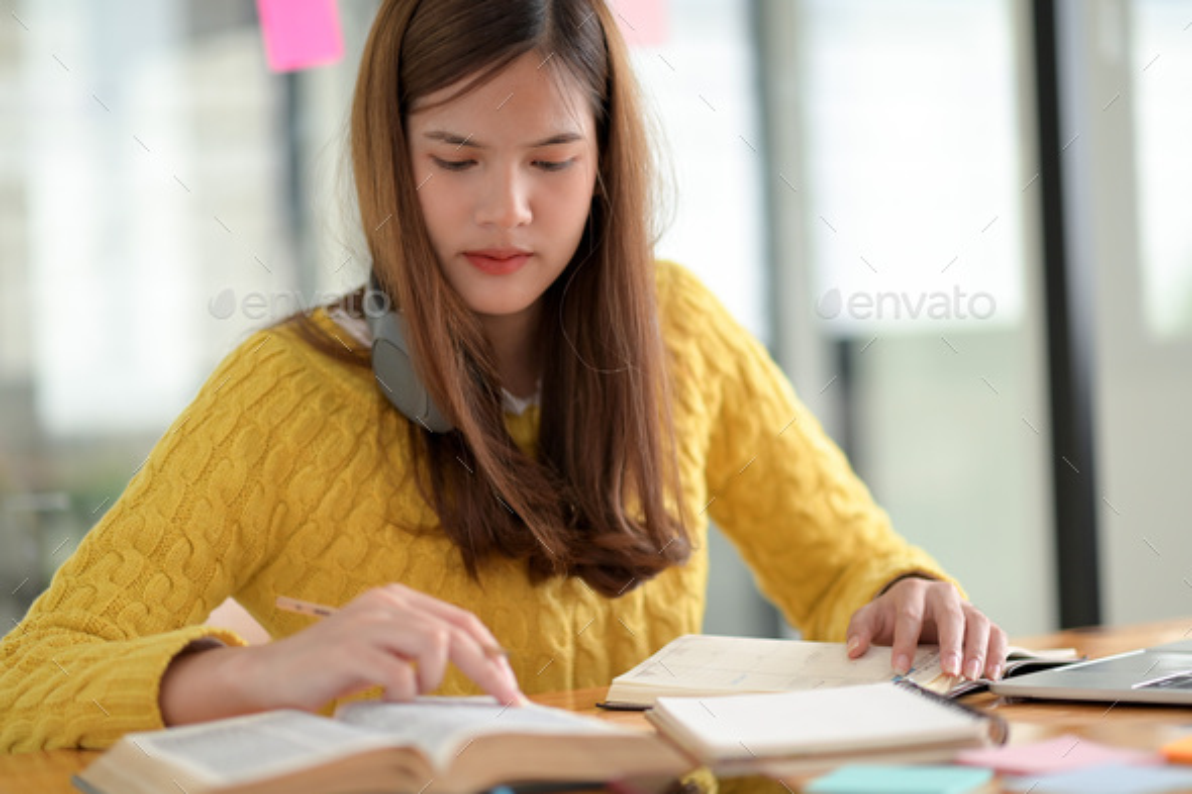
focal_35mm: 85
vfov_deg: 16.1
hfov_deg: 23.9
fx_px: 2813
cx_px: 596
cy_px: 397
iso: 500
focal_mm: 85
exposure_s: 1/320
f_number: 1.8
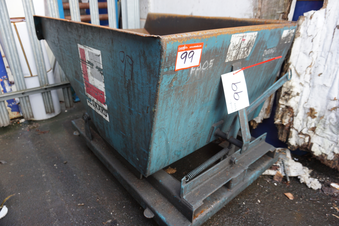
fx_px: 226
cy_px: 113
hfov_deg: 73.7
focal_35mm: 24
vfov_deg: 53.1
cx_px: 170
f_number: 4
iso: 100
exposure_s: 1/60
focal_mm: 16
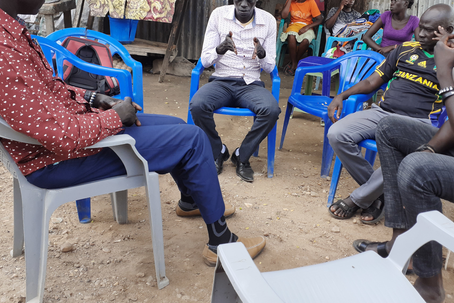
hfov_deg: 55.5
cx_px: 264
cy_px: 117
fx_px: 429
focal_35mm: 34
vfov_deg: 38.7
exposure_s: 1/148
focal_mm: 3.6
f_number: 1.9
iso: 40
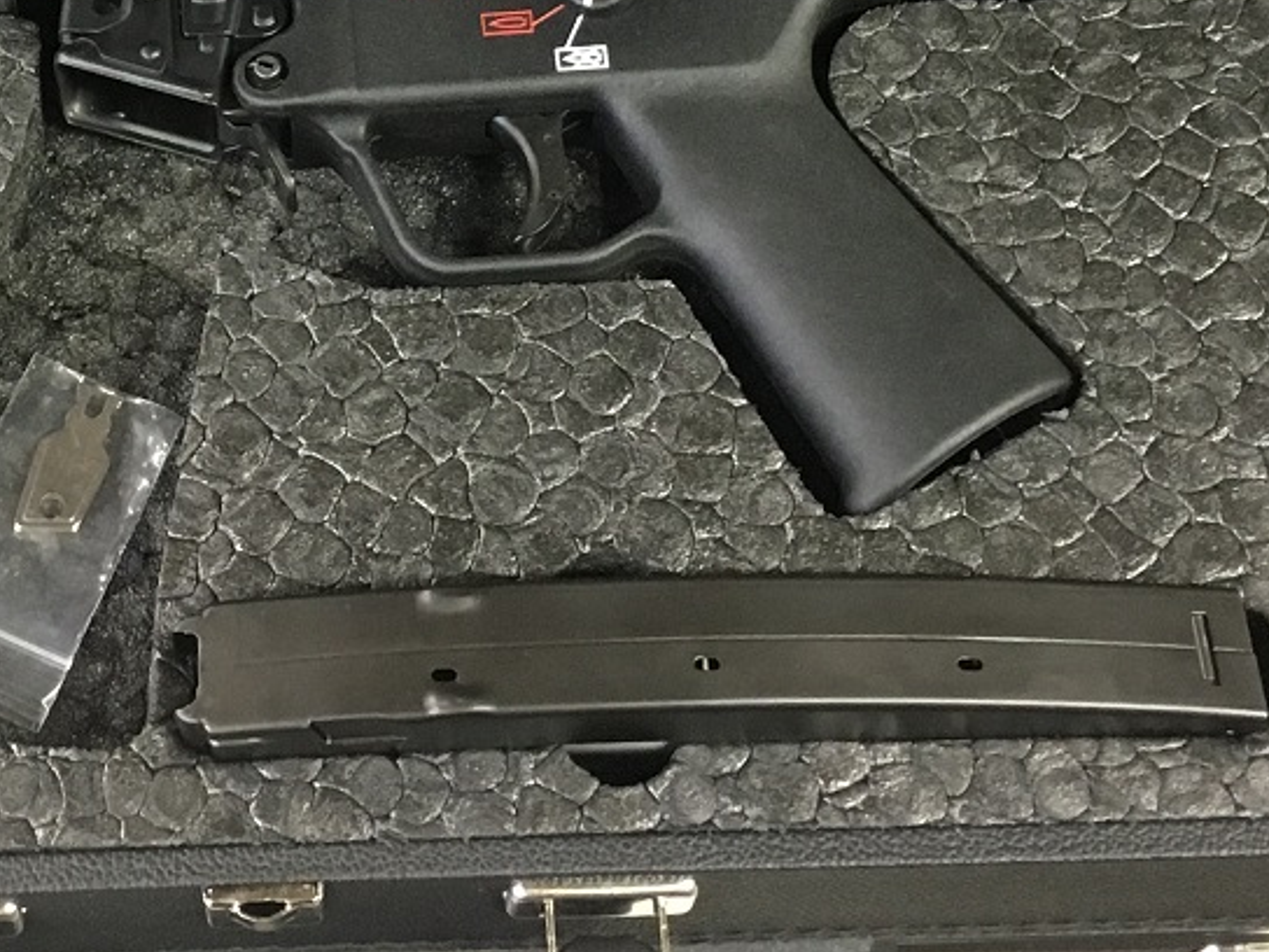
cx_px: 248
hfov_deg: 22.4
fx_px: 3153
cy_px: -229
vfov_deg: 16.4
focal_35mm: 86
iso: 200
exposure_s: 1/17
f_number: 2.2
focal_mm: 4.15
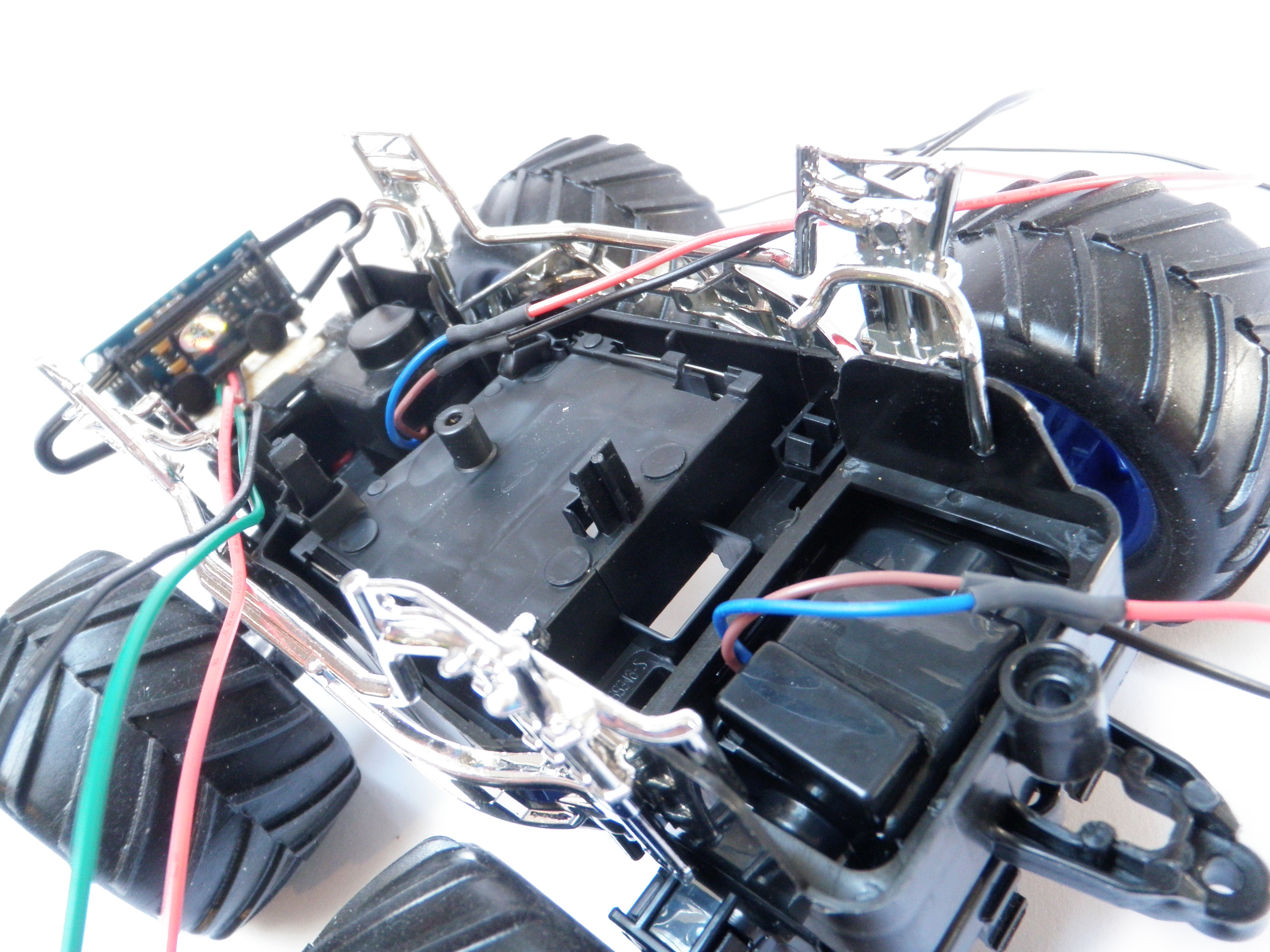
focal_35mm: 28
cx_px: 635
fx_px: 1027
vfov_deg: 49.7
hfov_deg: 63.4
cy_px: 476
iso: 200
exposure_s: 1/5
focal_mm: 5
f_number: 3.5
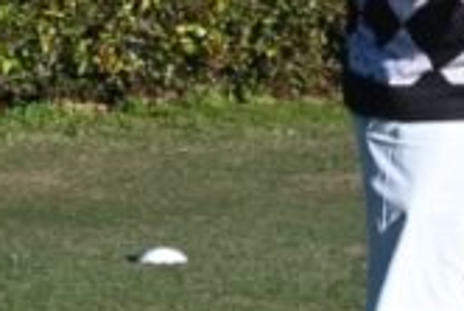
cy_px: -220
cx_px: 992
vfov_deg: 5.3
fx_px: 3284
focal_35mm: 255
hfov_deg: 7.7
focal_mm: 27.5
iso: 400
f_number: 6.3
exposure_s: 1/1600
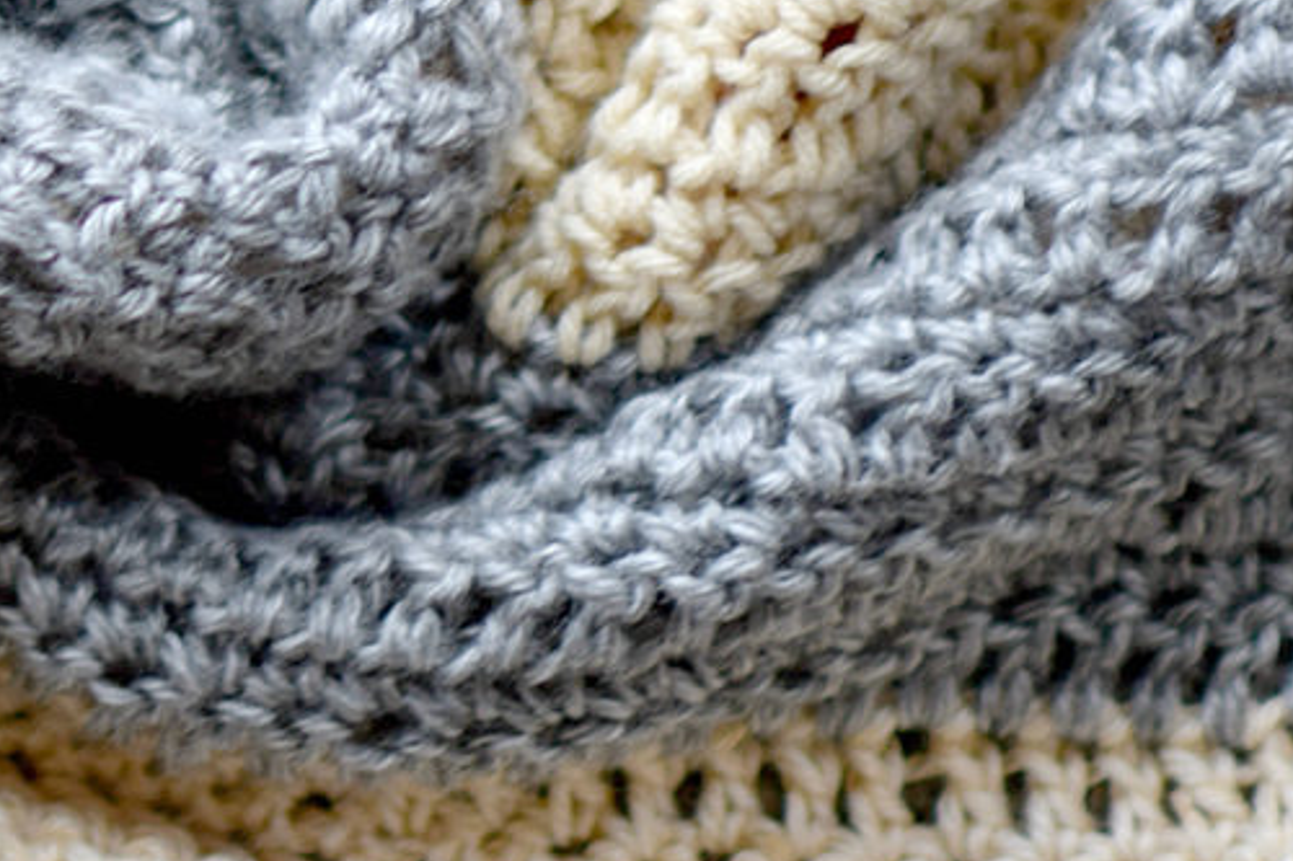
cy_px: 233
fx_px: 14057
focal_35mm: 392
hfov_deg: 5.2
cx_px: -419
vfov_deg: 3.5
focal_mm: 85
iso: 100
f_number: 1.8
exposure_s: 1/160
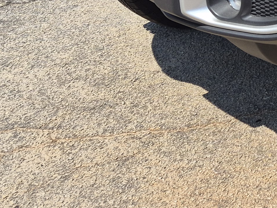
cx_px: 475
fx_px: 776
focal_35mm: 97
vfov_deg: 13.4
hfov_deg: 17.1
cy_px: -184
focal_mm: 5.4
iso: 80
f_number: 1.8
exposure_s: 1/5200
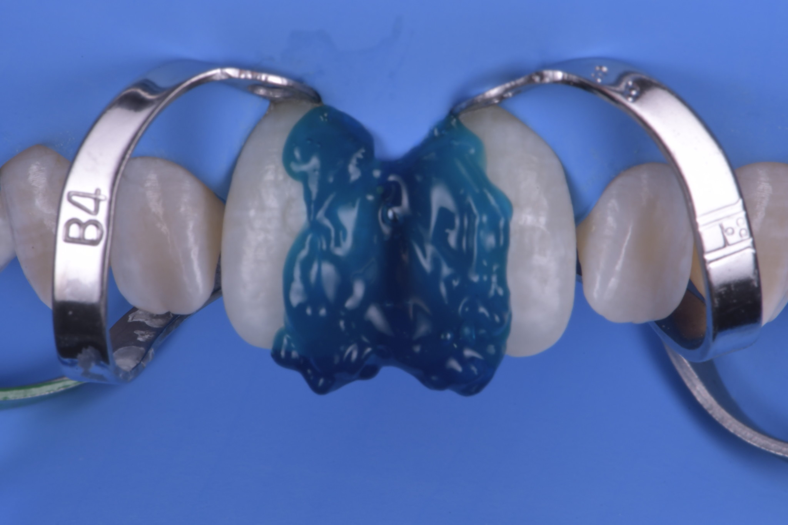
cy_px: 262
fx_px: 3437
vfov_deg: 8.7
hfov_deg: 13.1
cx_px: 394
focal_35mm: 157
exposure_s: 1/160
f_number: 29
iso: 400
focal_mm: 105
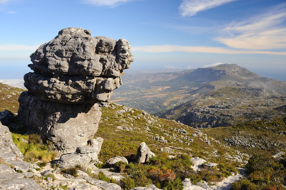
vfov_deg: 37.8
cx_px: 143
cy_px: 95
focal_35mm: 35
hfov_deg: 54.5
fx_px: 278
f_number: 10
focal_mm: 35
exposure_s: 1/160
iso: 400
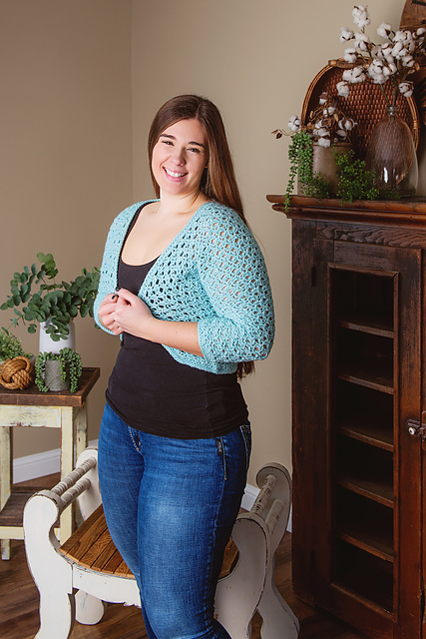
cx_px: 213
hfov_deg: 41.1
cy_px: 320
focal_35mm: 32
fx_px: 568
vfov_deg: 58.7
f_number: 5
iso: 160
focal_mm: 32
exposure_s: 1/160
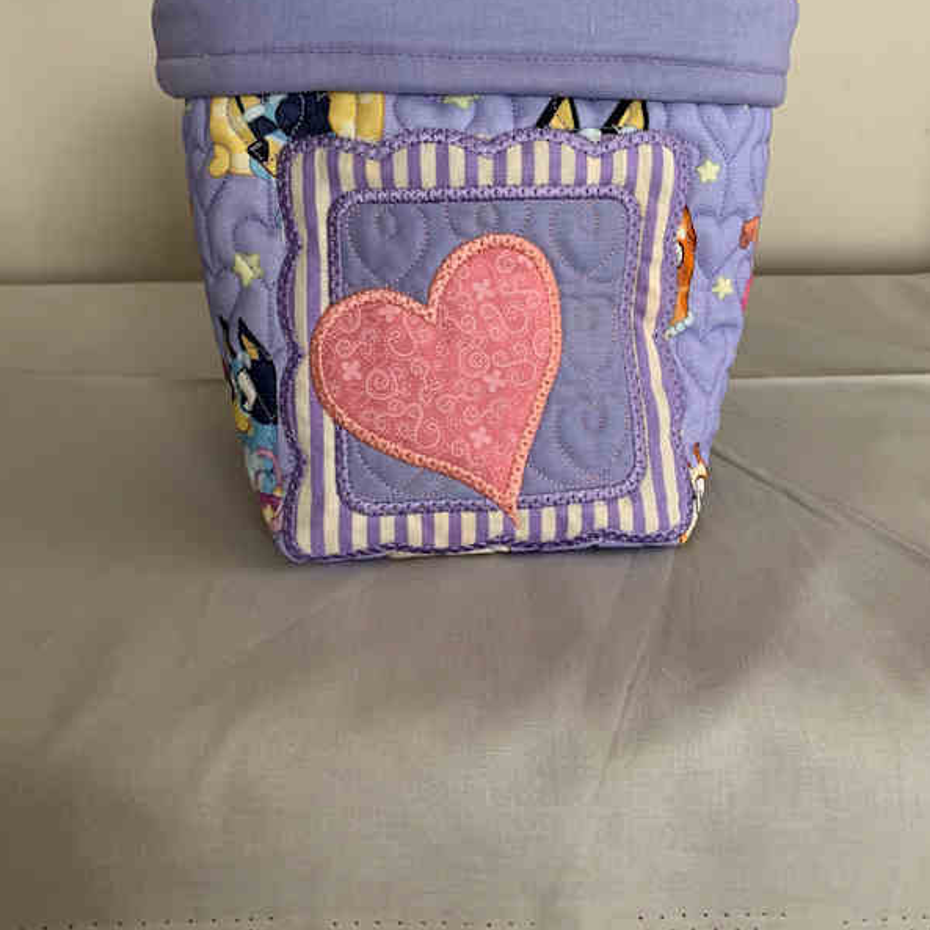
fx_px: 942
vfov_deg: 51.8
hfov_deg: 52.5
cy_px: 329
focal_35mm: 31
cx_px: 467
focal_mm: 4.25
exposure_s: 1/60
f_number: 1.8
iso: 125
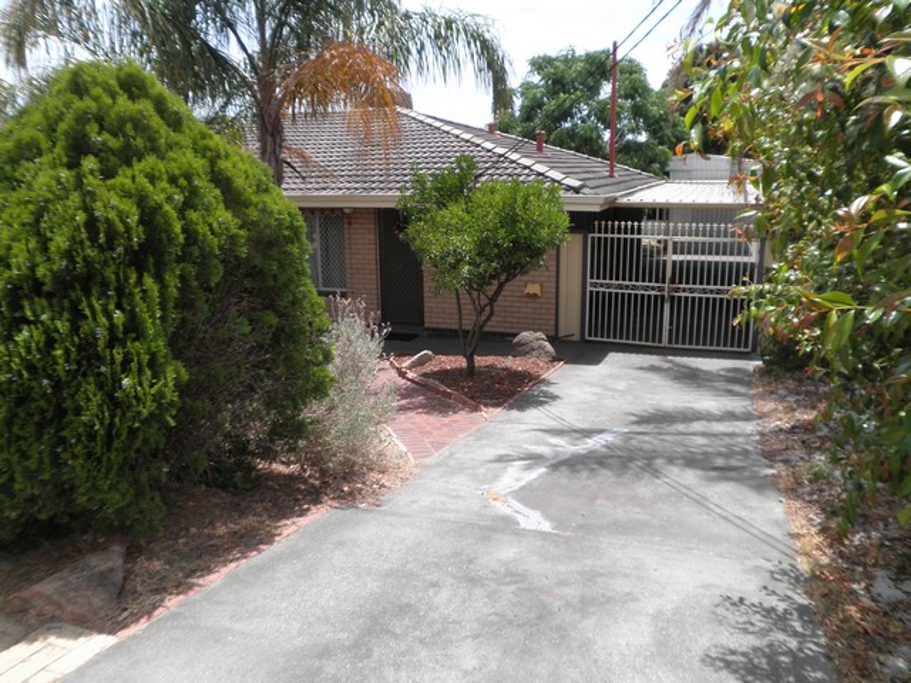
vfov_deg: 53.1
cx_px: 456
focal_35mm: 26
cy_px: 342
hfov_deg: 67.3
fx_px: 684
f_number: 7.8
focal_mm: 4.7
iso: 64
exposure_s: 1/100
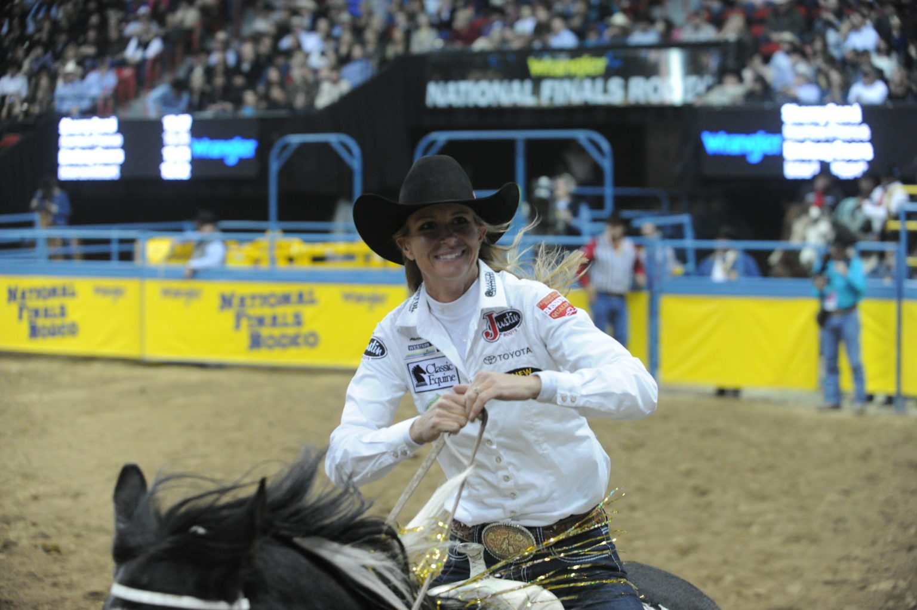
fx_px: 2036
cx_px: 458
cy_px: 305
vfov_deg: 17.0
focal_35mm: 80
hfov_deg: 25.4
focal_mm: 80
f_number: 2.8
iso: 5000
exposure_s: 1/640
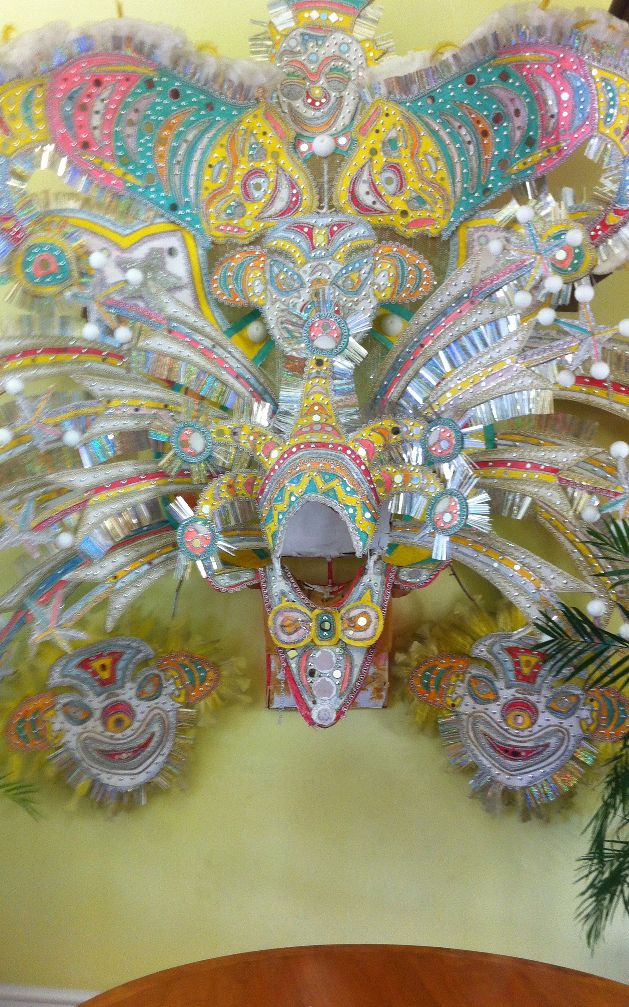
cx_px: 314
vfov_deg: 51.5
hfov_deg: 33.6
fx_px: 1042
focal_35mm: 38
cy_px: 501
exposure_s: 1/30
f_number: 2.8
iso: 80
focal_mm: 3.85
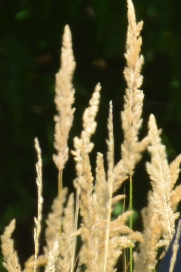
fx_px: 28631
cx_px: 497
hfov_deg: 0.4
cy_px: 545
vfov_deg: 0.5
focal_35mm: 3795
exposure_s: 1/160
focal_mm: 400
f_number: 16
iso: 200
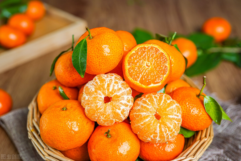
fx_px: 335
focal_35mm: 50
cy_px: 80
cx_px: 120
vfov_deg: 27.0
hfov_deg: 39.6
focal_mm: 50
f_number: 4
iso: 50
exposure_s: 1/60
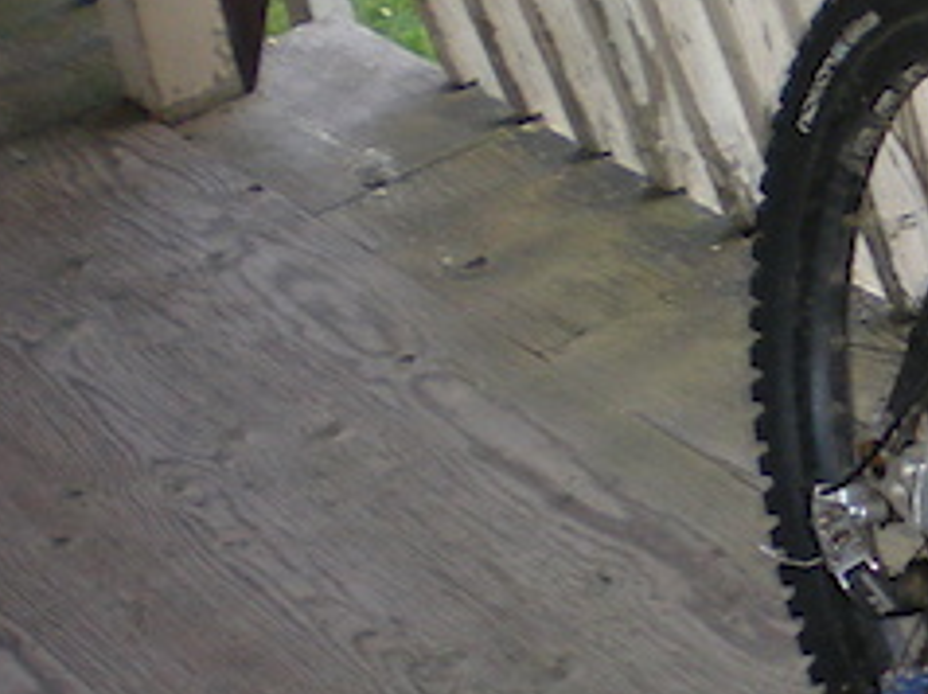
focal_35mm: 128
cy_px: 429
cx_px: 1497
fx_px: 3428
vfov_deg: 11.6
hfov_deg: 14.2
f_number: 3.1
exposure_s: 1/30
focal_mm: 6.3
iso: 125
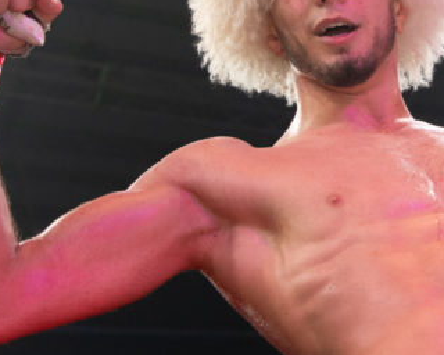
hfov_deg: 20.0
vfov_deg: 16.5
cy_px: 101
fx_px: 1222
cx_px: 447
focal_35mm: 93
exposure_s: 1/800
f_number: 3.5
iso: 1250
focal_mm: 31
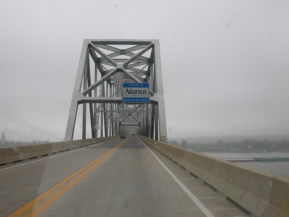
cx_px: 144
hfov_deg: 50.1
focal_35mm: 37
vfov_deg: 38.7
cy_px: 108
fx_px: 309
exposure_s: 1/326
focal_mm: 5.6
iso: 100
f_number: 4.5
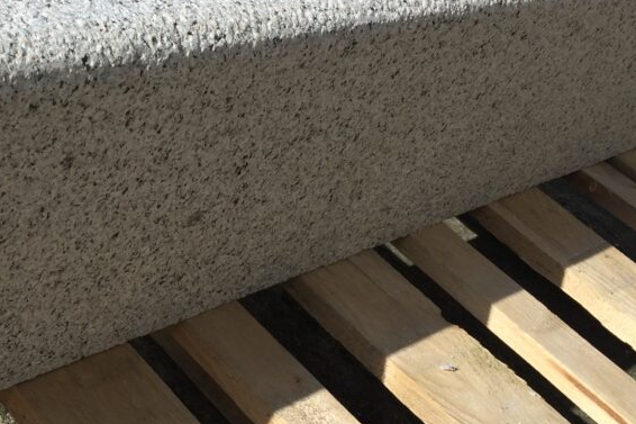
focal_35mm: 64
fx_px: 1130
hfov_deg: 30.4
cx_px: 101
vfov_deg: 21.2
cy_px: 196
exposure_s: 1/2326
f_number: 2.2
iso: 32
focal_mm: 4.15
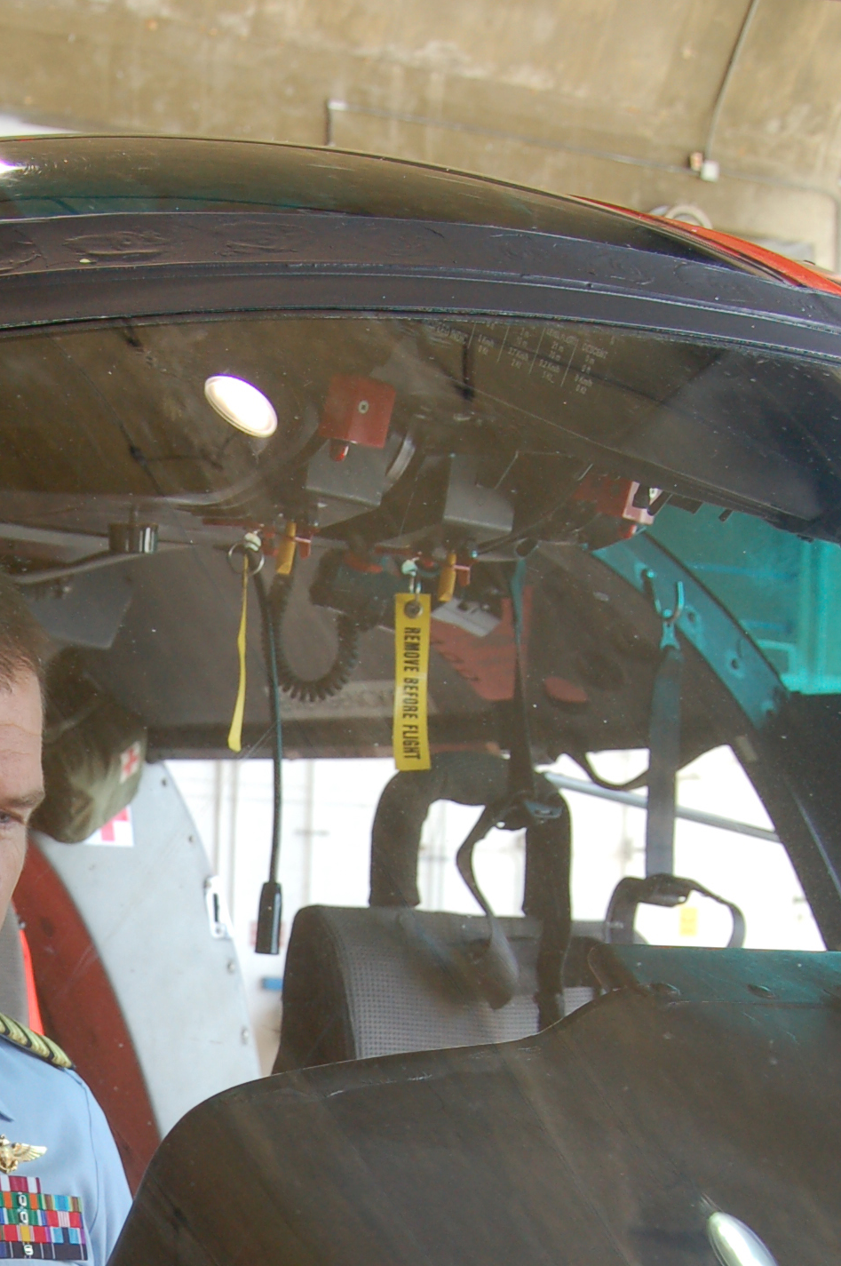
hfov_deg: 23.0
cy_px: 1174
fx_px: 2002
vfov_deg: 33.0
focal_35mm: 57
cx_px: 61
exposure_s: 1/100
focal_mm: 18
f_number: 5
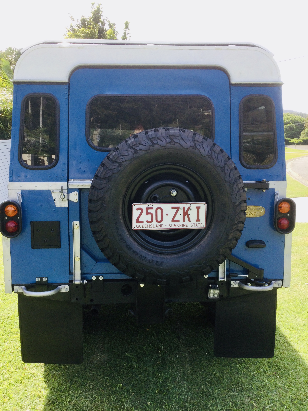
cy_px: 206
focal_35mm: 31
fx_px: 368
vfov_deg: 58.4
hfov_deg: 45.4
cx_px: 154
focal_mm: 3.3
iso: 25
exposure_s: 1/311
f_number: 2.4
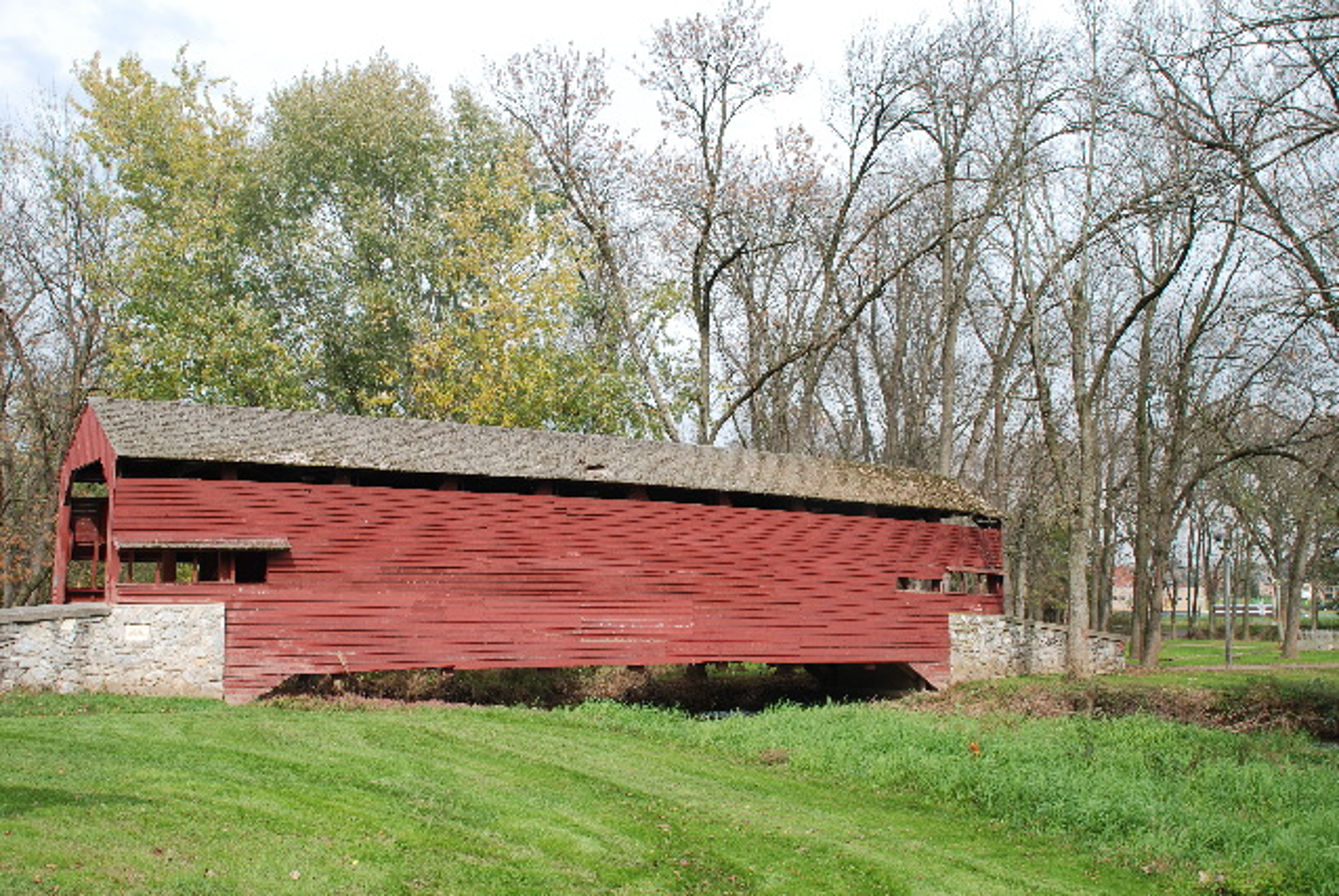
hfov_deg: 53.1
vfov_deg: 37.0
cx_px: 670
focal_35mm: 36
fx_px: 1341
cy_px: 448
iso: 100
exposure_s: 1/160
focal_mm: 24
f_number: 6.3
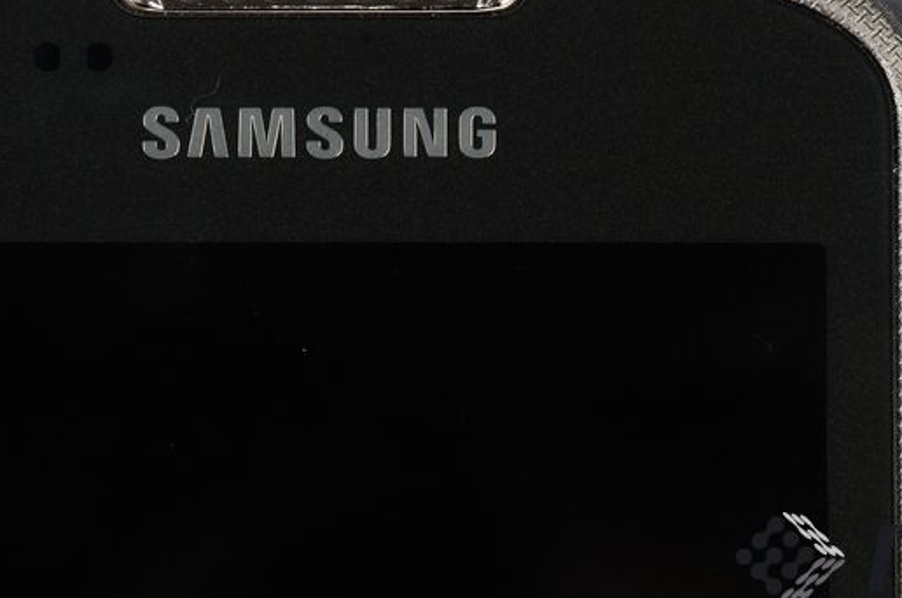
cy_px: 111
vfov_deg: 5.0
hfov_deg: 7.5
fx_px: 6874
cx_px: 334
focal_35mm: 275
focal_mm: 105
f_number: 20
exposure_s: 1/125
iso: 200
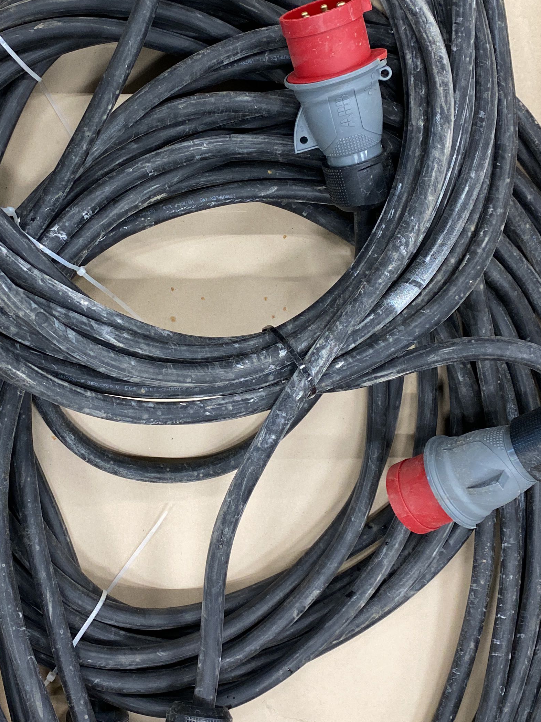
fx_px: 1042
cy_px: 285
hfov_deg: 29.0
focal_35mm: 50
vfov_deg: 38.0
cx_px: 204
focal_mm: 4.25
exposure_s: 1/60
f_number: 1.8
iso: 160
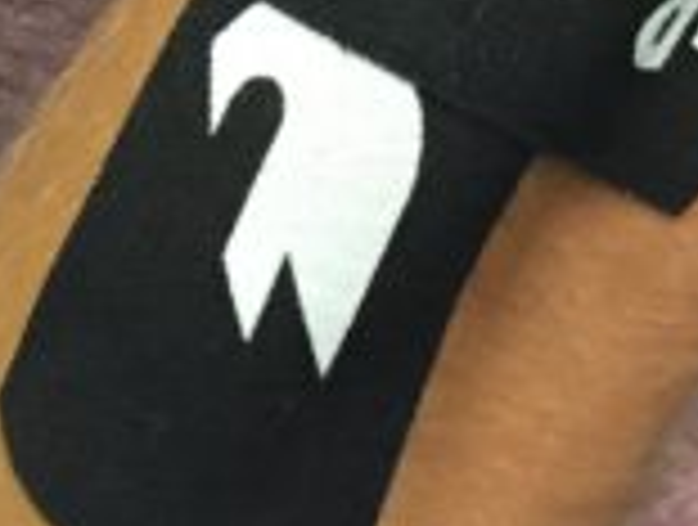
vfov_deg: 9.9
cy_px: -497
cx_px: 45
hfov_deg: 13.9
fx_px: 2830
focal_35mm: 140
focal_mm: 4.15
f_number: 2.2
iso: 200
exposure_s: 1/30
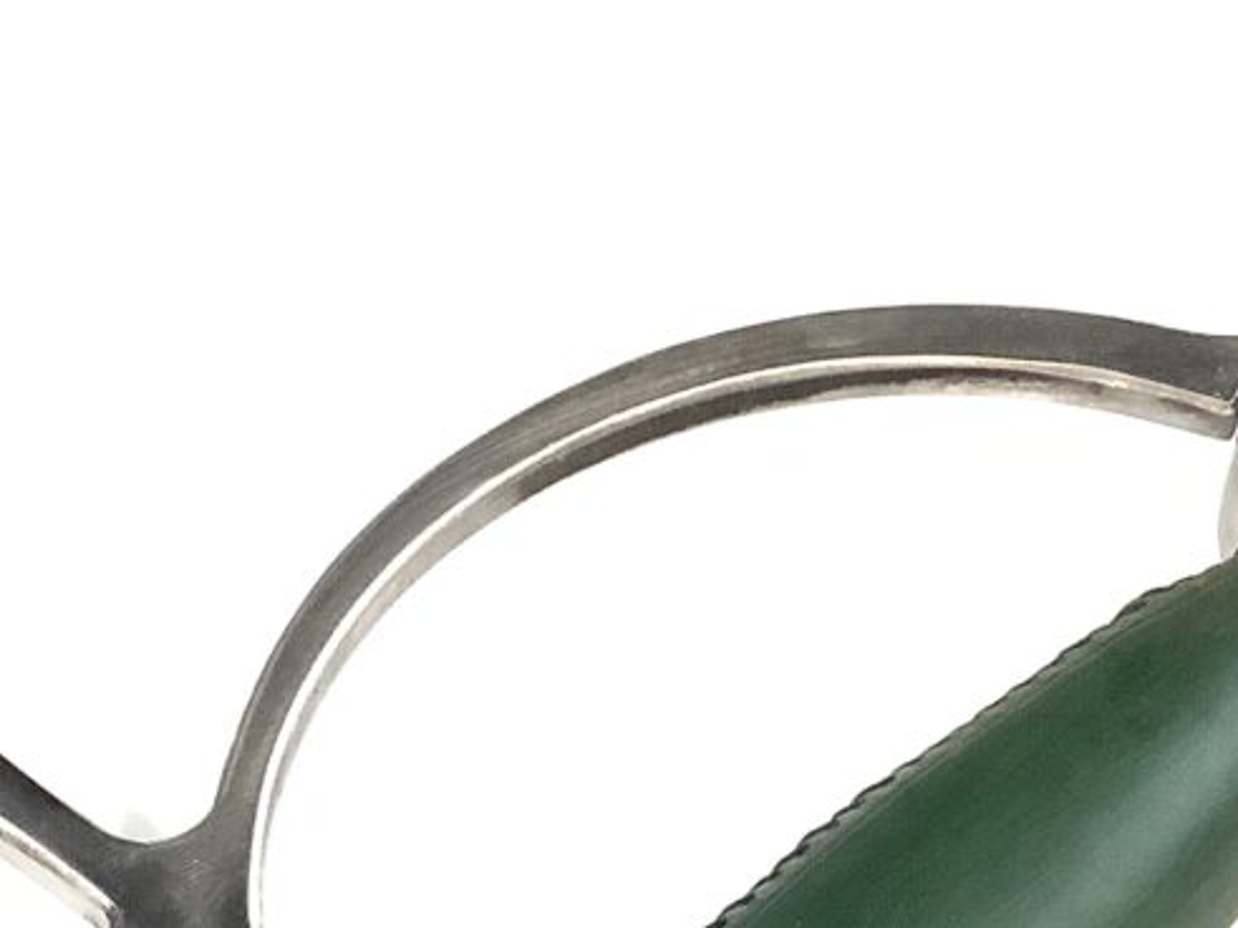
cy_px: 1236
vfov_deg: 14.5
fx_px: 3468
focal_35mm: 97
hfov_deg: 20.2
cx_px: 686
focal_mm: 3.3
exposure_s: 1/60
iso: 320
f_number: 2.4
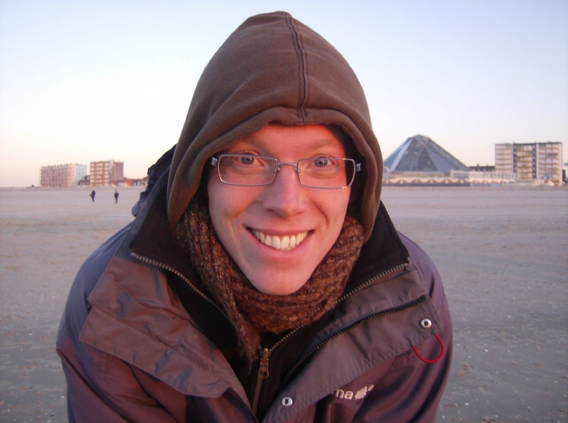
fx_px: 589
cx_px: 284
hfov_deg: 51.5
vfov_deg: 39.5
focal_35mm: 36
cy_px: 212
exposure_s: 1/78.6
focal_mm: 6
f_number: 2.8
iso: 100
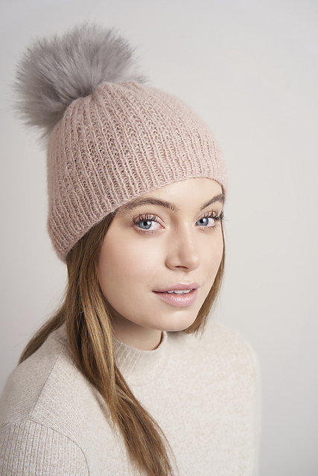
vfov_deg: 23.9
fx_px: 1126
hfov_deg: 16.1
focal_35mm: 85
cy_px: 238
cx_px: 159
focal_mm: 85
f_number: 6.3
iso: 100
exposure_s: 1/125
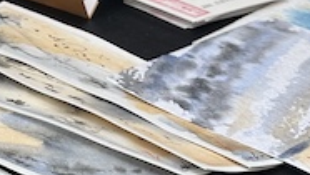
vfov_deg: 8.3
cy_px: -73
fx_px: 1185
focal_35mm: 144
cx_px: -198
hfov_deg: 13.7
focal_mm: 6.86
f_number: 1.78
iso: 100
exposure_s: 1/121
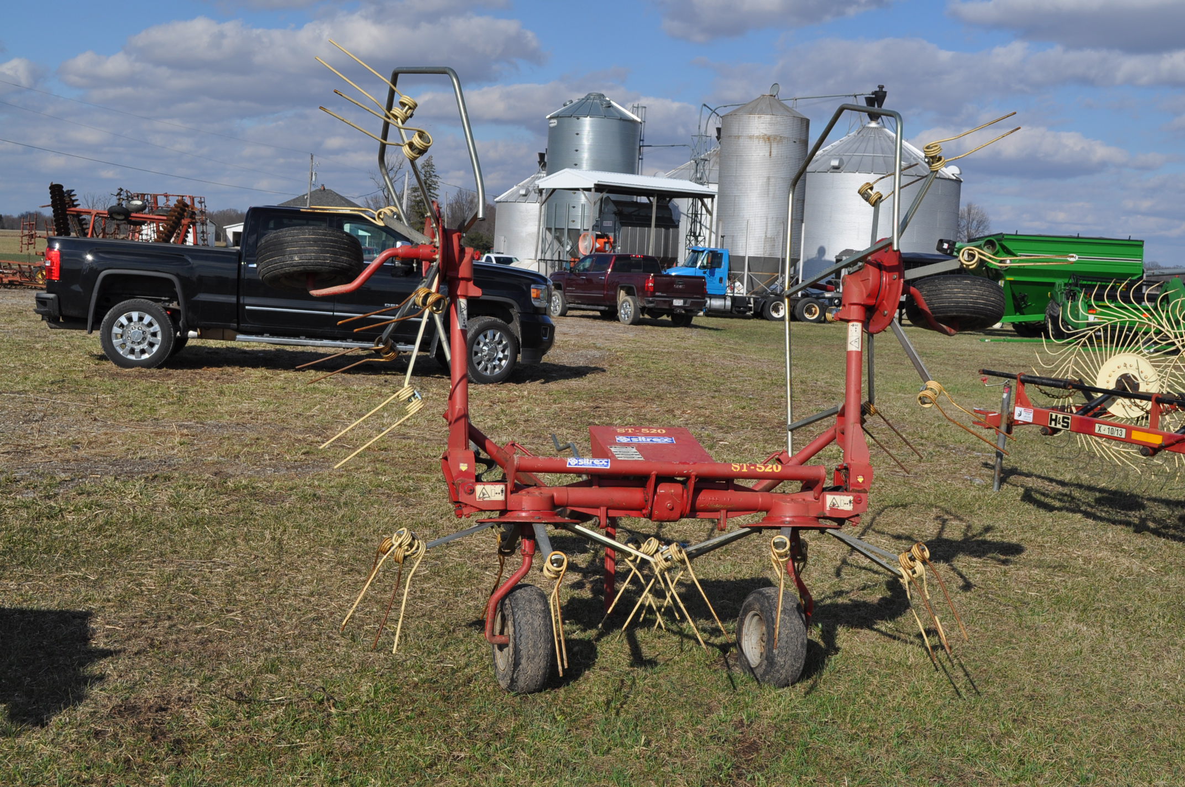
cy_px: 394
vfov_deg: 29.8
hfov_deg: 43.7
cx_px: 592
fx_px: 1479
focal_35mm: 45
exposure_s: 1/400
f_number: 10
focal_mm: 30
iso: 200
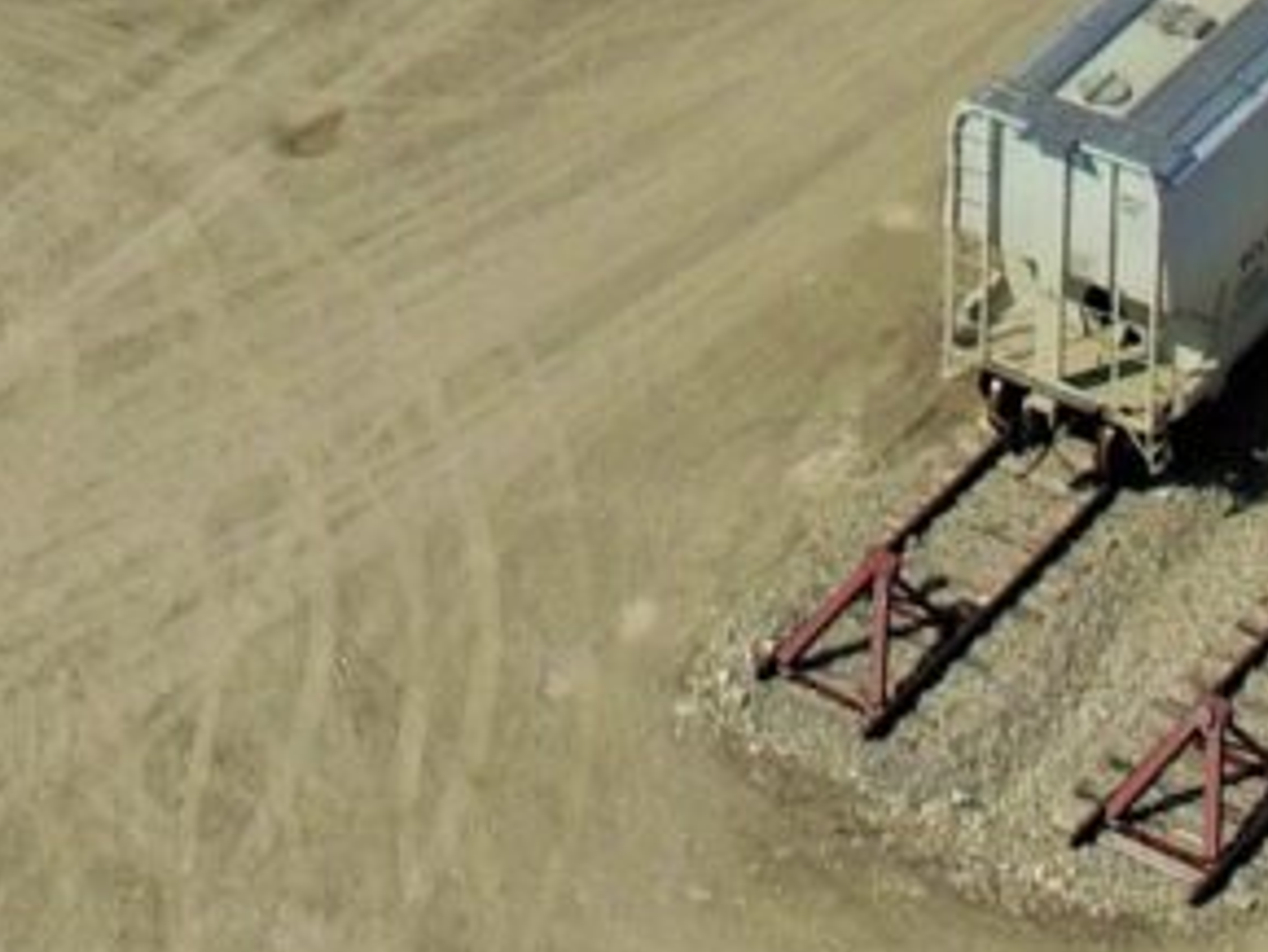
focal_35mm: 133
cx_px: 535
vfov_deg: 10.1
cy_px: -1132
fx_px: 4874
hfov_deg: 14.8
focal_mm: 3.61
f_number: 2.8
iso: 100
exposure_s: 1/4098
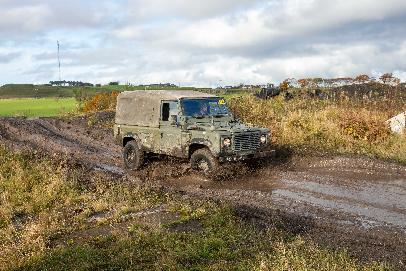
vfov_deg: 33.4
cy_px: 136
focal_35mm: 40
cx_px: 203
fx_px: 451
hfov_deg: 48.5
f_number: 8
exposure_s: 1/250
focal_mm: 40
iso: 400
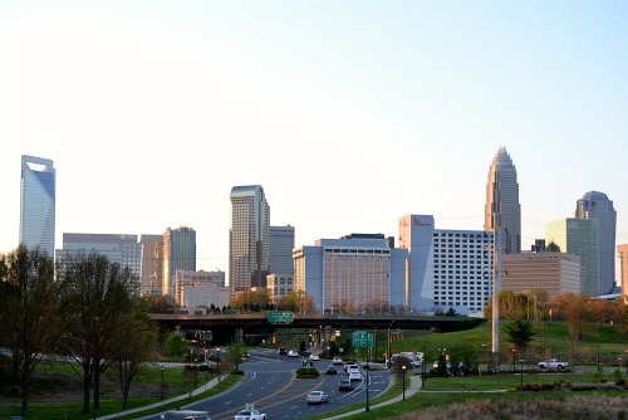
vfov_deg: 25.8
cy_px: 210
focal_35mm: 52
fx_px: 916
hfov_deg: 37.8
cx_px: 314
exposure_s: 1/125
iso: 250
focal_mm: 35
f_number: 5.6
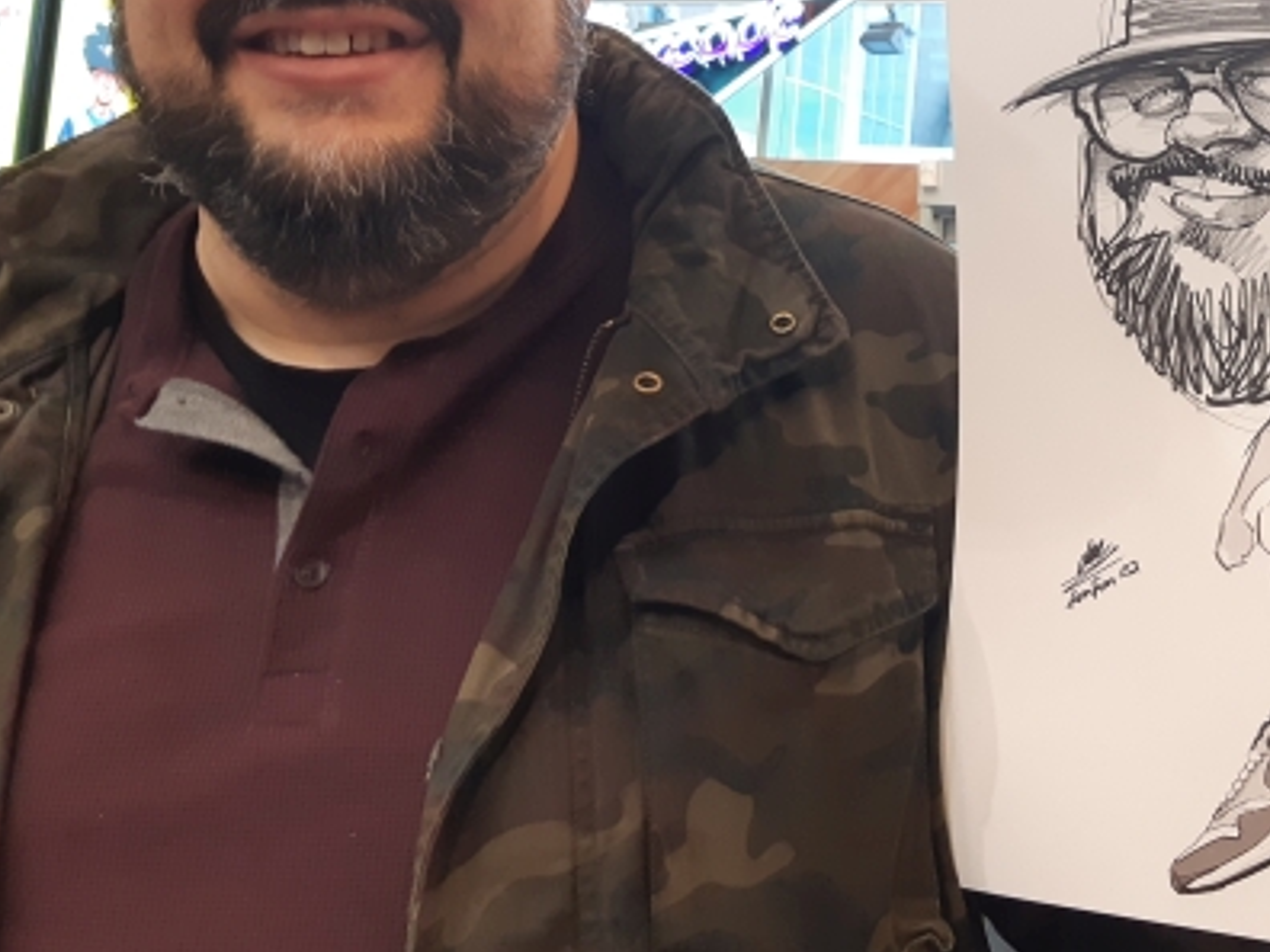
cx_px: 975
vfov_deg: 33.4
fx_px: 1541
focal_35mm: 42
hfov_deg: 43.2
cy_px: 202
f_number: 1.7
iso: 100
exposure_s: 1/60
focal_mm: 3.93
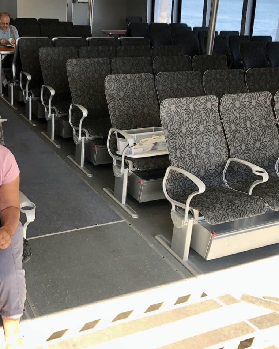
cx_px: 89
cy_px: 143
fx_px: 454
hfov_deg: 33.8
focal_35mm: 44
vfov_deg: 41.9
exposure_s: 1/120
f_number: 1.8
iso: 50
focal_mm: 3.99
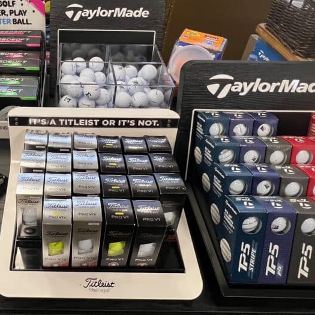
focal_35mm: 28
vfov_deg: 54.4
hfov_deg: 53.7
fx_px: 288
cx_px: 66
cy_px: 76
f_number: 1.8
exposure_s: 1/106
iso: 250
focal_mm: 1.57
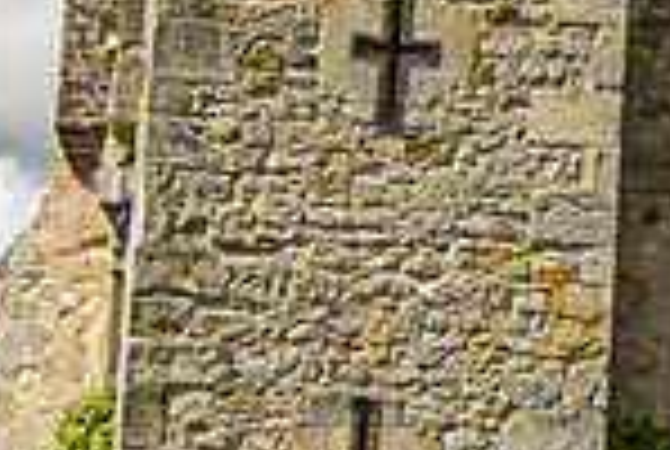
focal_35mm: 226
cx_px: 1662
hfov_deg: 8.3
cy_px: -216
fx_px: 4214
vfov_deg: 6.0
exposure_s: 1/320
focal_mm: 22
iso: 100
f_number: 6.3
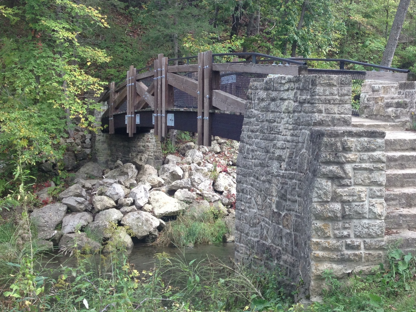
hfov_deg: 33.8
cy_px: 110
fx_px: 673
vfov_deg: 26.0
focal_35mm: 56
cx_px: 296
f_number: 2.4
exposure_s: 1/196
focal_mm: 4.28
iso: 50
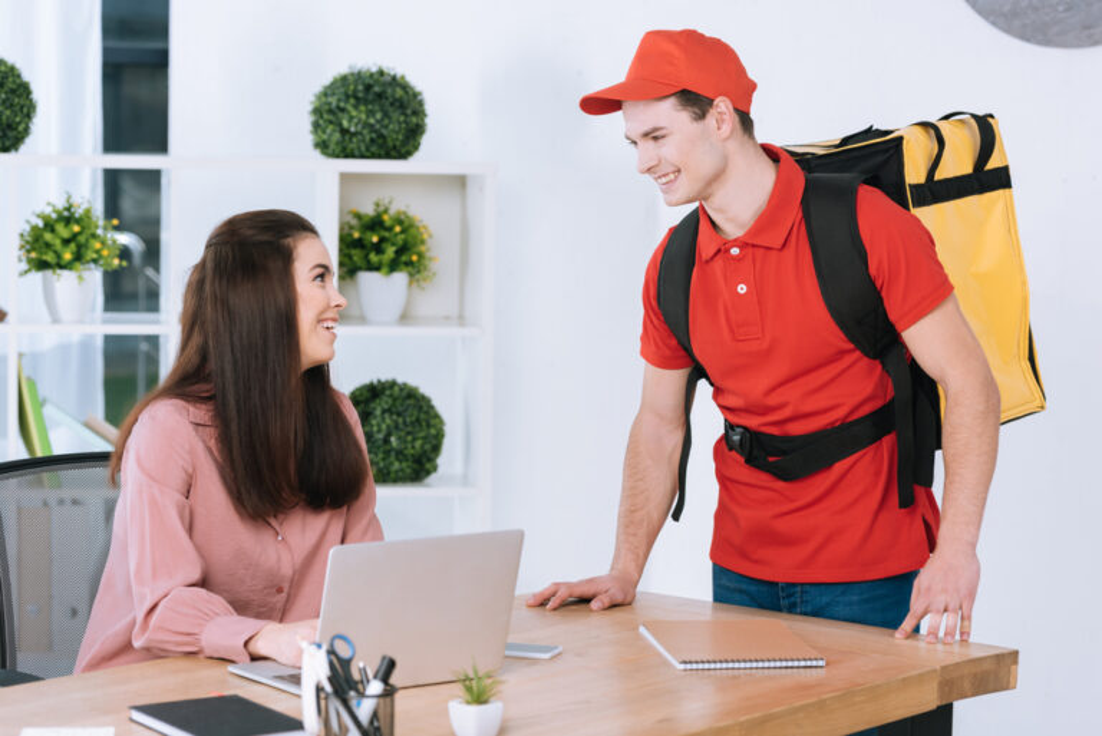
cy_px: 368
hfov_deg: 21.4
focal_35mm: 95
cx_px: 551
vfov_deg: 14.4
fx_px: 2910
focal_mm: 95
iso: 160
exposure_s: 1/200
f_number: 4
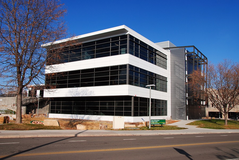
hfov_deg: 57.1
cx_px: 120
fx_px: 220
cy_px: 80
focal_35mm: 33
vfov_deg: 40.1
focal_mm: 22
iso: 100
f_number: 10
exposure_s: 1/250
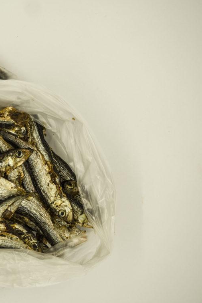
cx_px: 18
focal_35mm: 76
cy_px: 153
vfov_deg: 26.7
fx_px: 640
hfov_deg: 17.6
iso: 200
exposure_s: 1/80
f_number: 5
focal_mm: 27
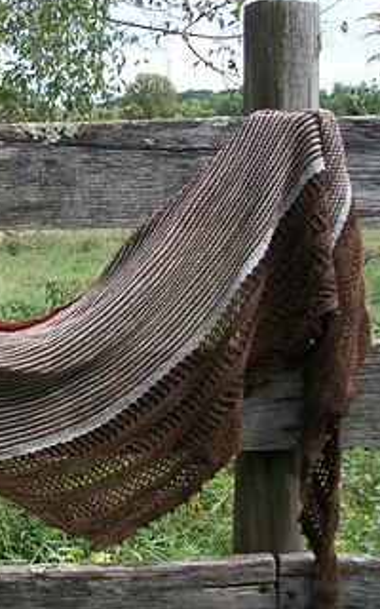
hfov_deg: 23.3
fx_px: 878
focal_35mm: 53
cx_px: -11
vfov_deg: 38.2
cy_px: 328
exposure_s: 1/500
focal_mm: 5.7
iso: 80
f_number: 2.9
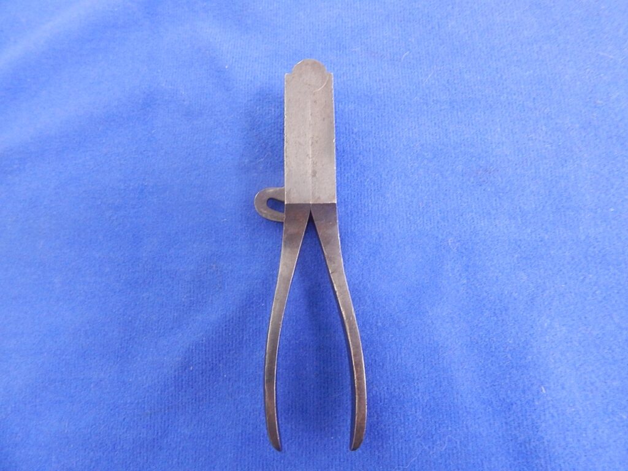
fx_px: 399
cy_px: 236
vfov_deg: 61.1
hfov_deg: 76.4
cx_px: 314
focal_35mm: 22
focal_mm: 4
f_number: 3
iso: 500
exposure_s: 1/8
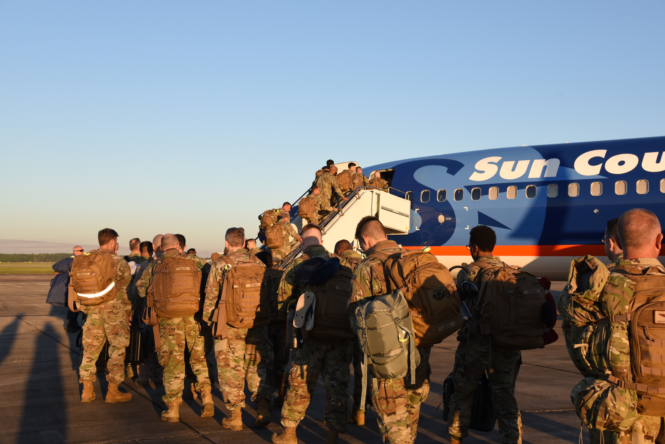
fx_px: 850
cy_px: 222
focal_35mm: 46
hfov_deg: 42.7
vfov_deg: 29.3
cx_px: 332
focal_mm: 46
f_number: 8
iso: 400
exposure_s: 1/320
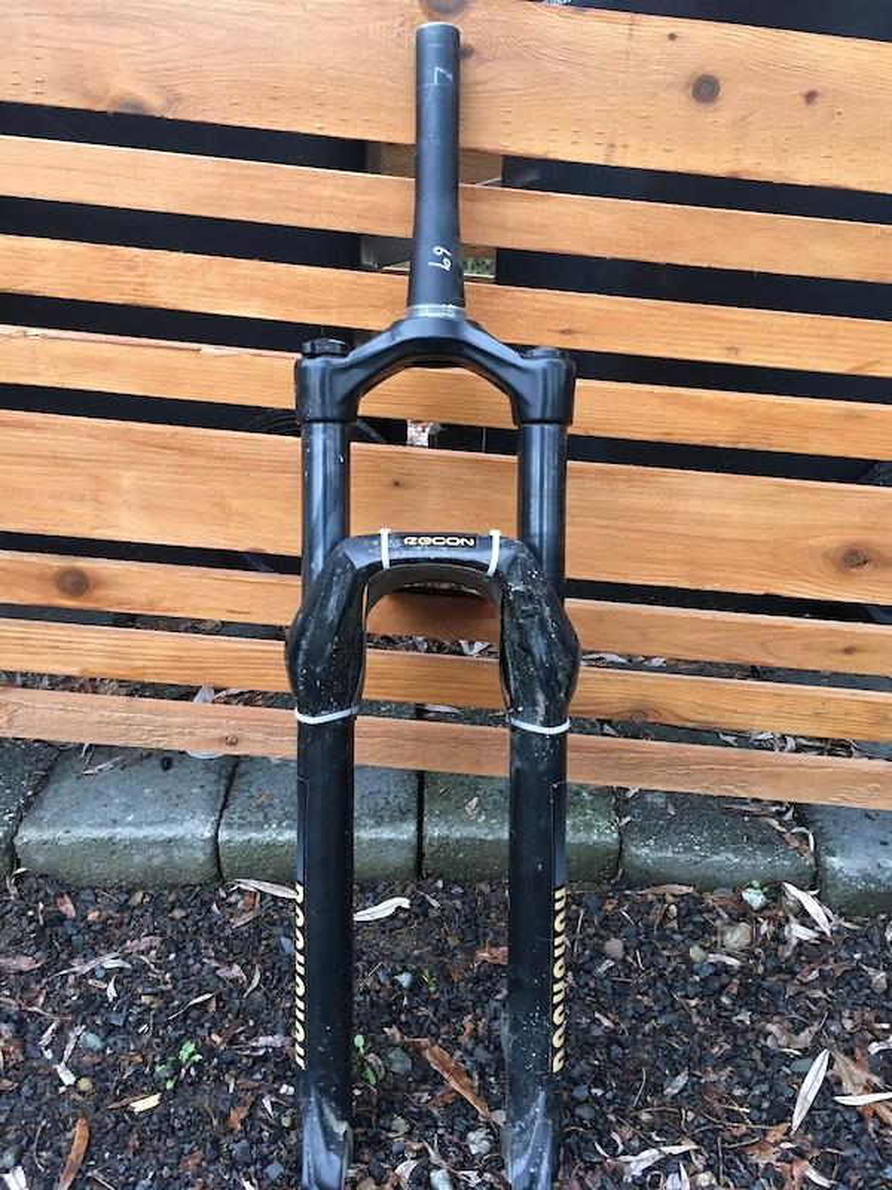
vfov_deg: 61.7
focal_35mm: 29
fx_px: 996
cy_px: 595
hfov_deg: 48.2
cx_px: 446
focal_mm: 4.15
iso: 200
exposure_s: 1/30
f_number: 2.2
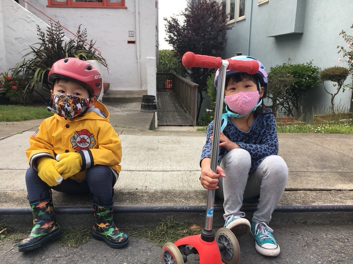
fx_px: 296
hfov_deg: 61.7
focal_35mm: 29
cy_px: 132
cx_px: 176
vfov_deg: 48.2
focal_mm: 4.15
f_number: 2.2
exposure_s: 1/516
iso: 25
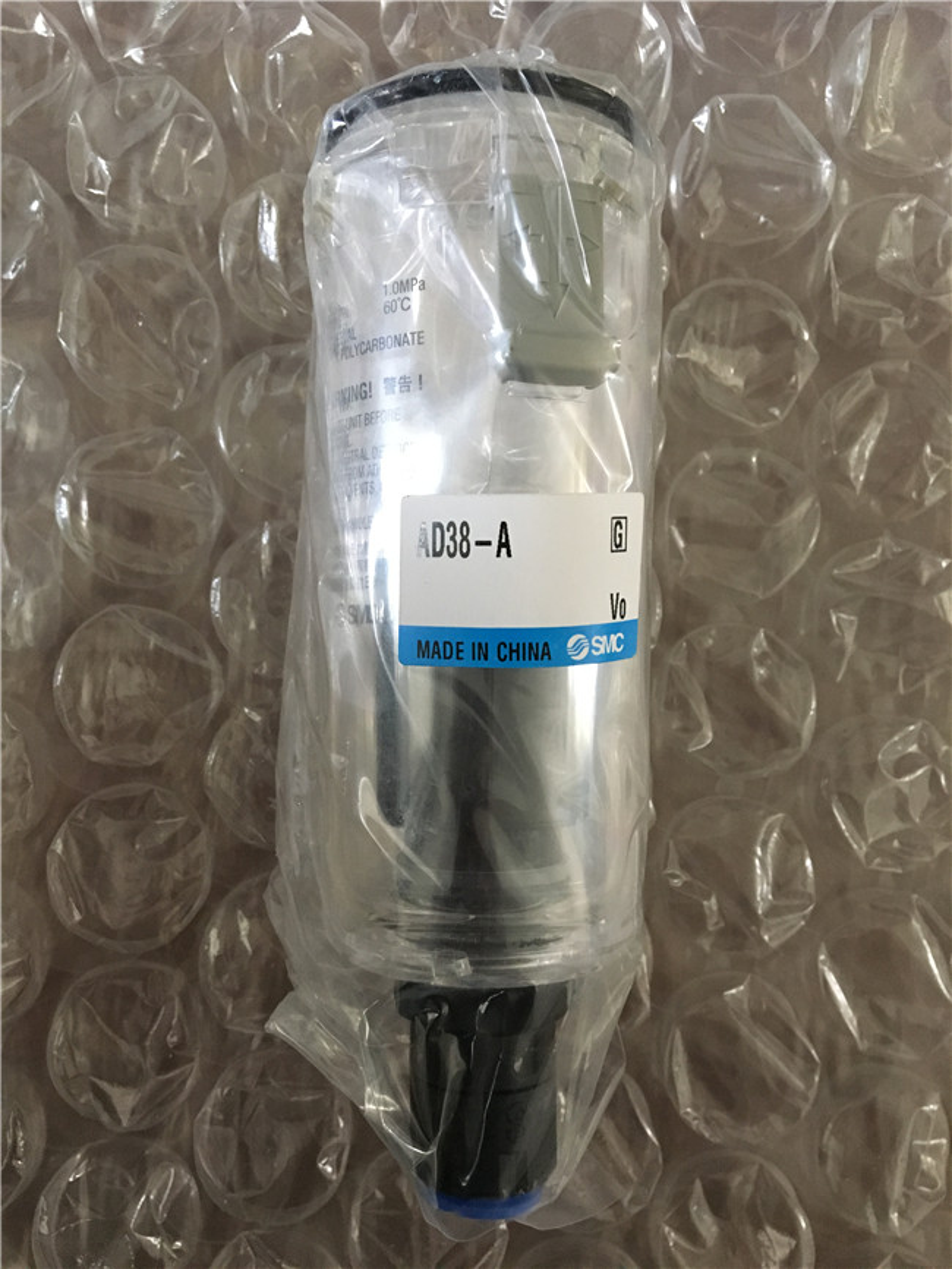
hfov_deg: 48.2
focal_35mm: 29
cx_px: 476
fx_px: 1063
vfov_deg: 61.6
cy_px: 634
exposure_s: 1/25
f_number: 2.2
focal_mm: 4.15
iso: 200
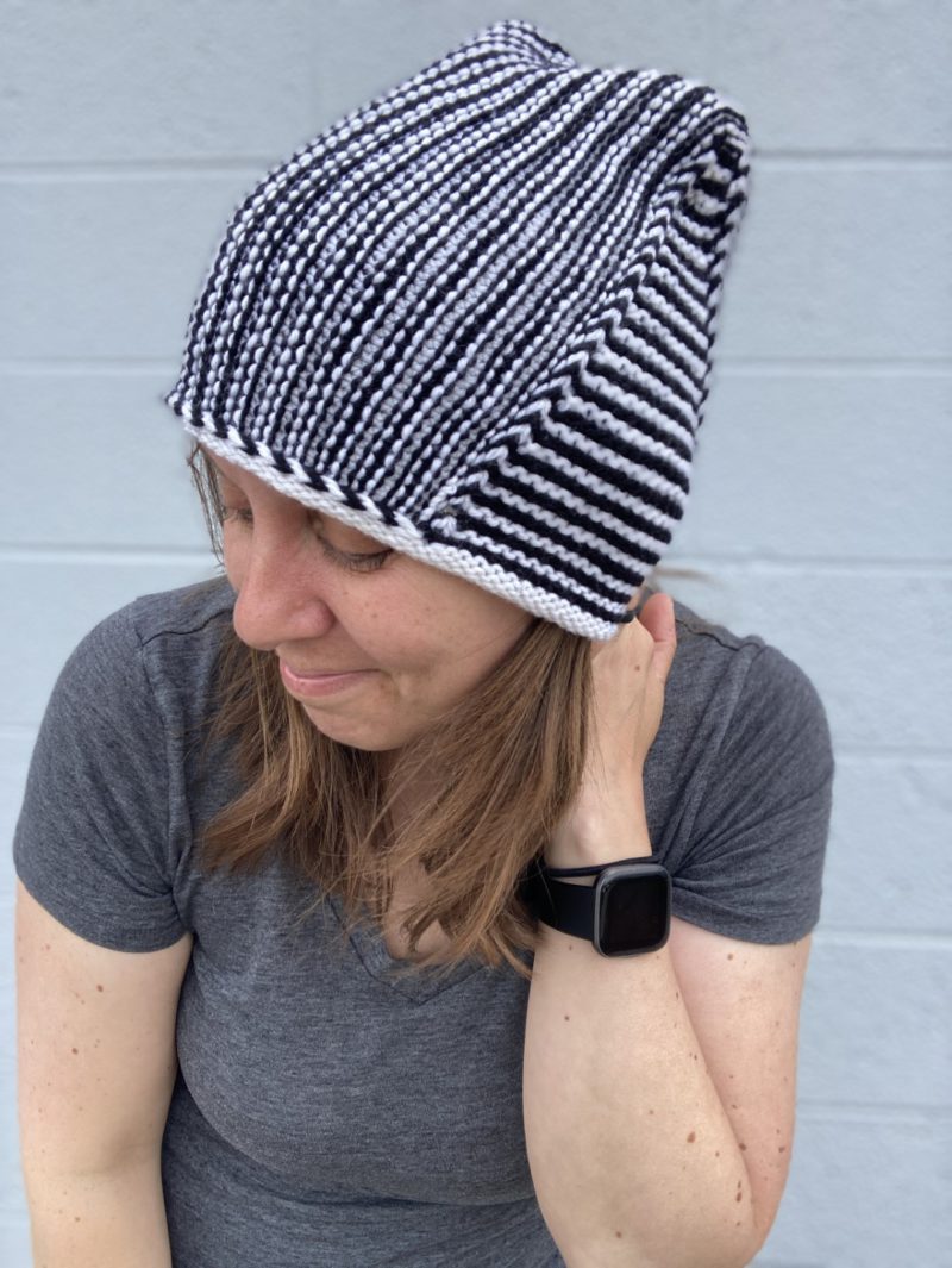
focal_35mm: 32
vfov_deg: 56.8
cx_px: 476
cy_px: 634
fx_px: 1172
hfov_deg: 44.2
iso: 20
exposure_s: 1/195
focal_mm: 2.87
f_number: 2.2
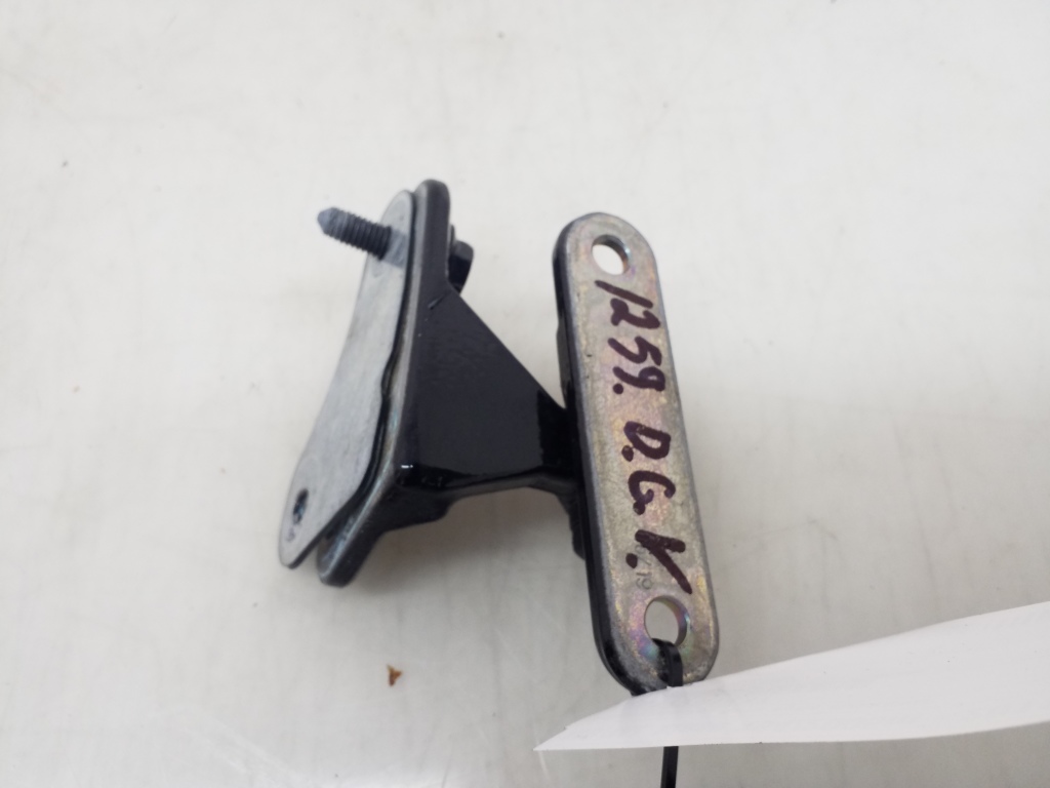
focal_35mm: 27
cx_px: 525
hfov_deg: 65.3
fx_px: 819
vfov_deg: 51.4
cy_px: 394
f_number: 1.9
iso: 80
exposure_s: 1/50
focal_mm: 3.6
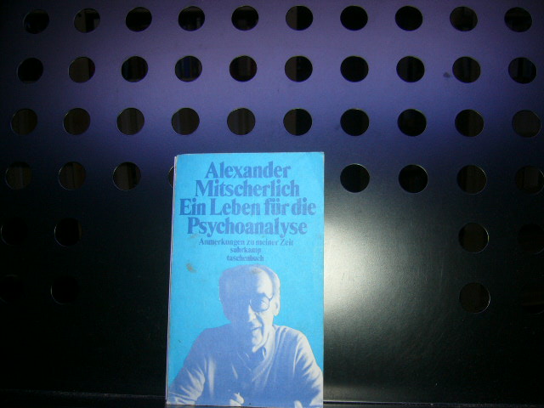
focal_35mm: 35
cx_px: 272
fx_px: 550
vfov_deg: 40.7
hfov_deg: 52.6
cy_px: 204
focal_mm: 5.8
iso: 50
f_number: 2.8
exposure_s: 1/60
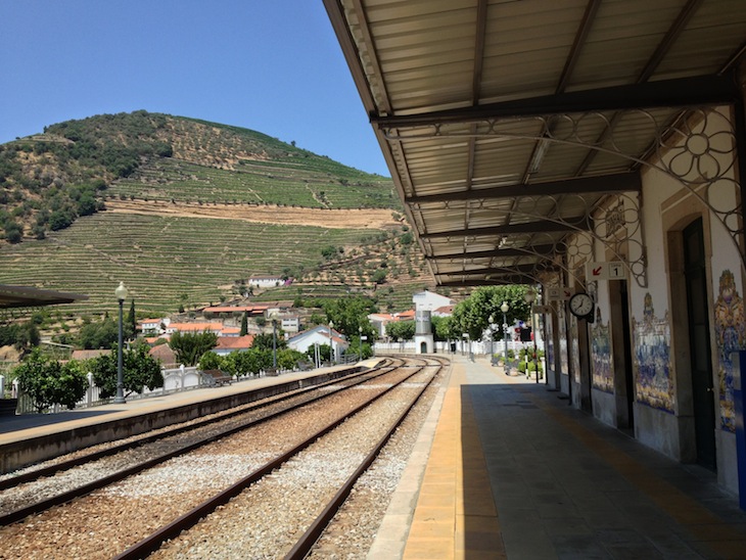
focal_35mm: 35
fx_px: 755
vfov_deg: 40.7
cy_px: 280
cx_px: 373
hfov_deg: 52.6
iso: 50
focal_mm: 4.28
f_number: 2.4
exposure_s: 1/1284
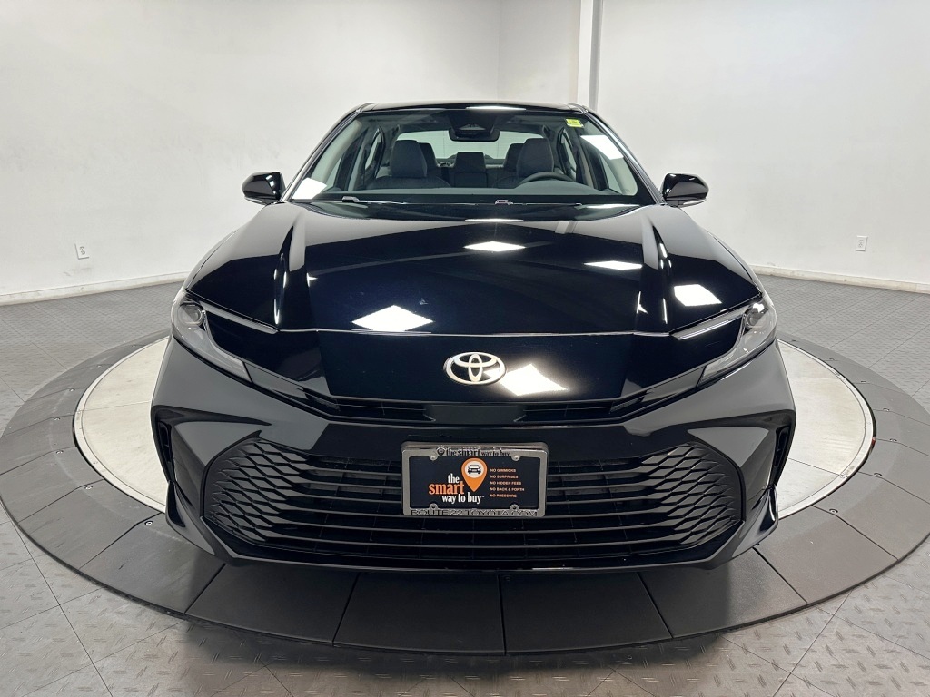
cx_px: 465
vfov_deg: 56.8
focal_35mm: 24
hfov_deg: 71.6
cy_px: 348
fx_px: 645
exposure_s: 1/60
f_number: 1.78
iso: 320
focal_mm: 6.86
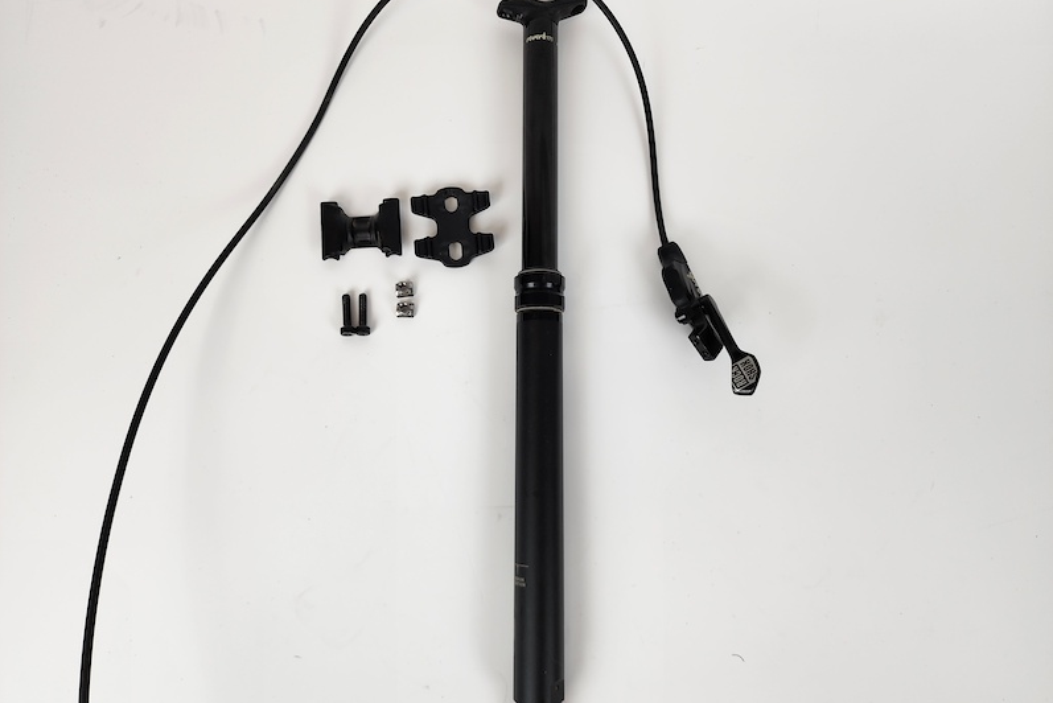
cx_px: 526
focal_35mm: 24
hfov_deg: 73.7
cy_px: 342
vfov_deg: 53.2
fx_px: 702
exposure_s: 1/120
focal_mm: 6.4
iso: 32
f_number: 1.8
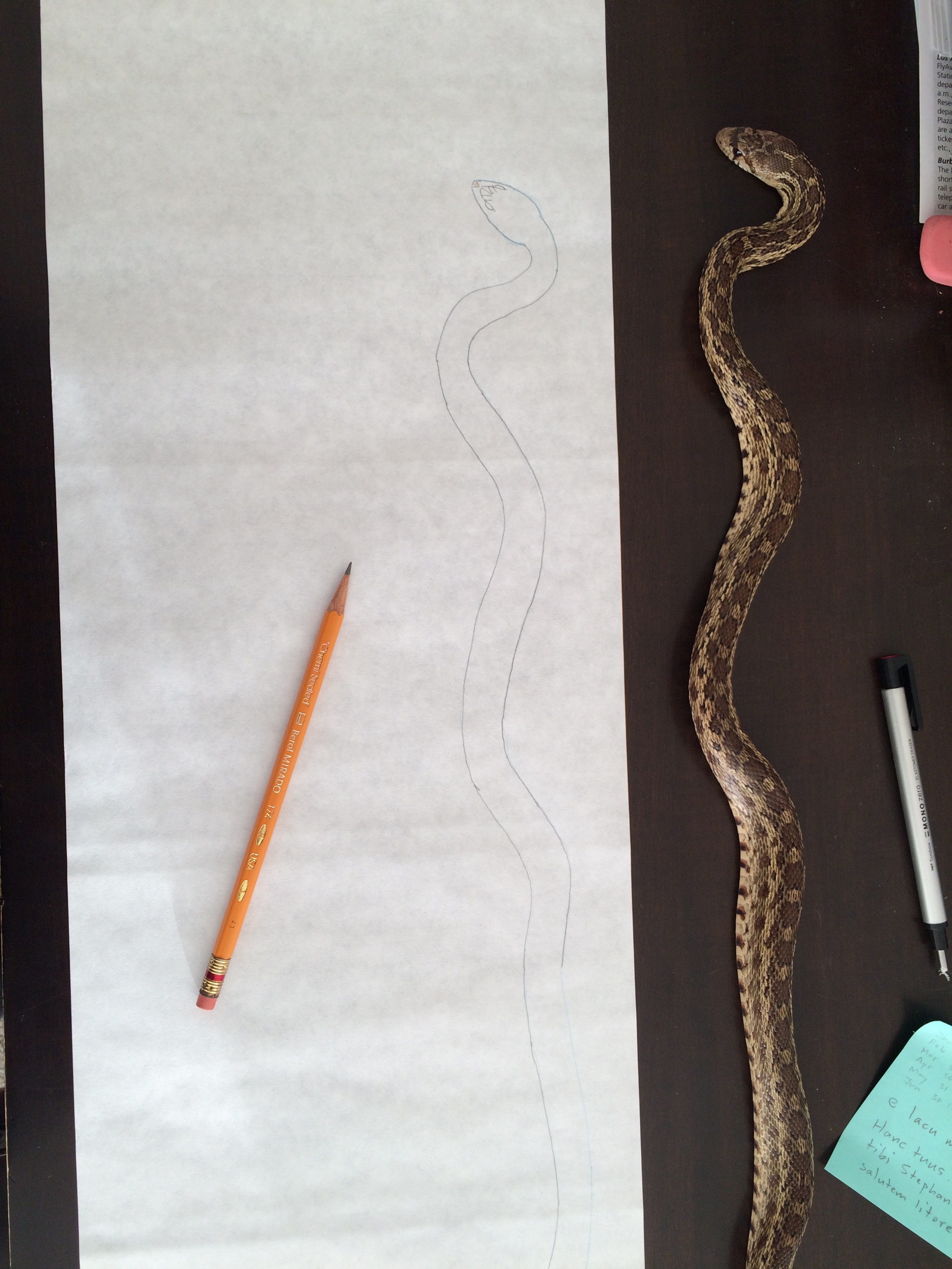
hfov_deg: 48.2
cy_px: 634
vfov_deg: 61.7
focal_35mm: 29
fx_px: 1063
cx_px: 476
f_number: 2.2
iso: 32
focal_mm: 4.15
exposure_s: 1/120
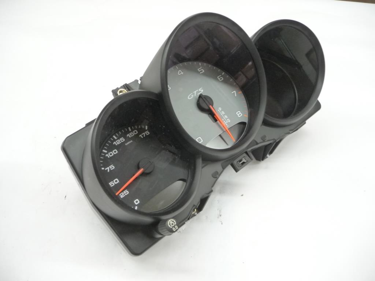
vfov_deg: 49.7
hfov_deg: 63.4
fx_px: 303
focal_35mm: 28
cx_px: 188
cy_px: 140
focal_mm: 4.7
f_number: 3.3
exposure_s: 1/20
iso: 400
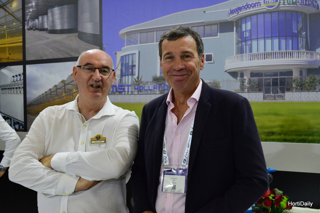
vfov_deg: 31.8
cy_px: 106
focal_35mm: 42
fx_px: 373
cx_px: 160
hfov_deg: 46.4
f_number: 6.3
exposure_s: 1/125
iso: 1600
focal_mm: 28
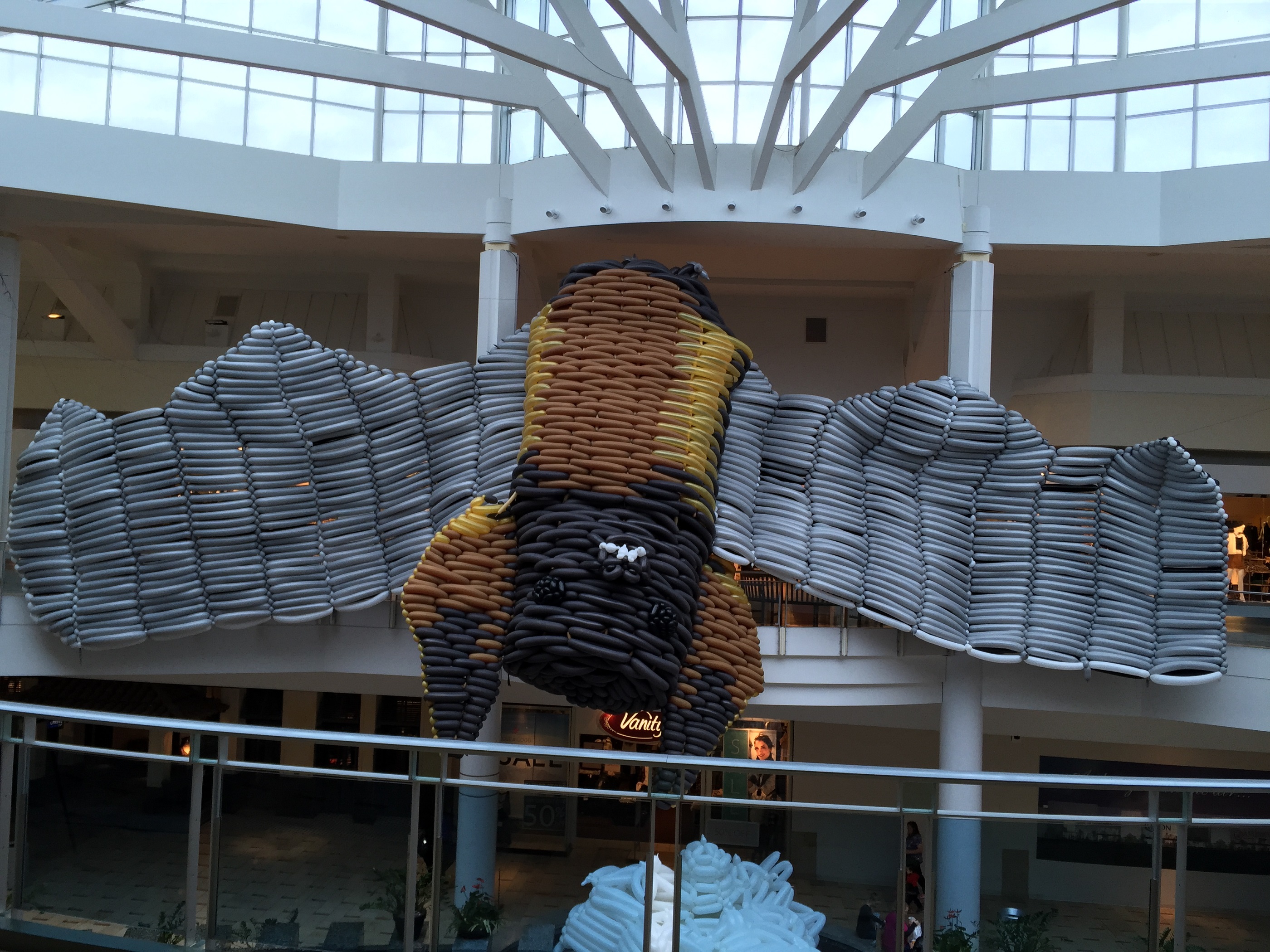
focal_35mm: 29
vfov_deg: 48.2
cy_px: 476
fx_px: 1064
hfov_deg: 61.7
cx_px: 635
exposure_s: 1/120
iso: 50
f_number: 2.2
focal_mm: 4.15
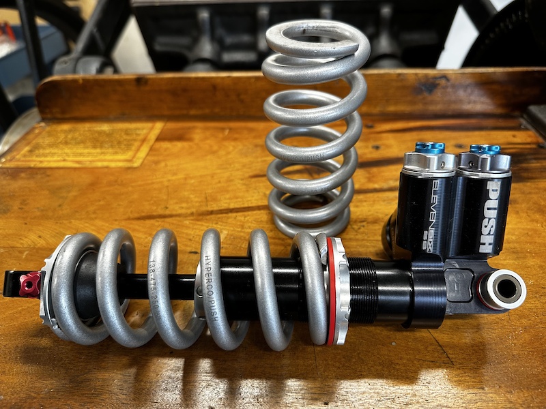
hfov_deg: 71.6
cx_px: 273
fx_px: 379
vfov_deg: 56.8
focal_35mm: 24
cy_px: 204
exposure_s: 1/121
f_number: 1.78
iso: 200
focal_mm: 6.86
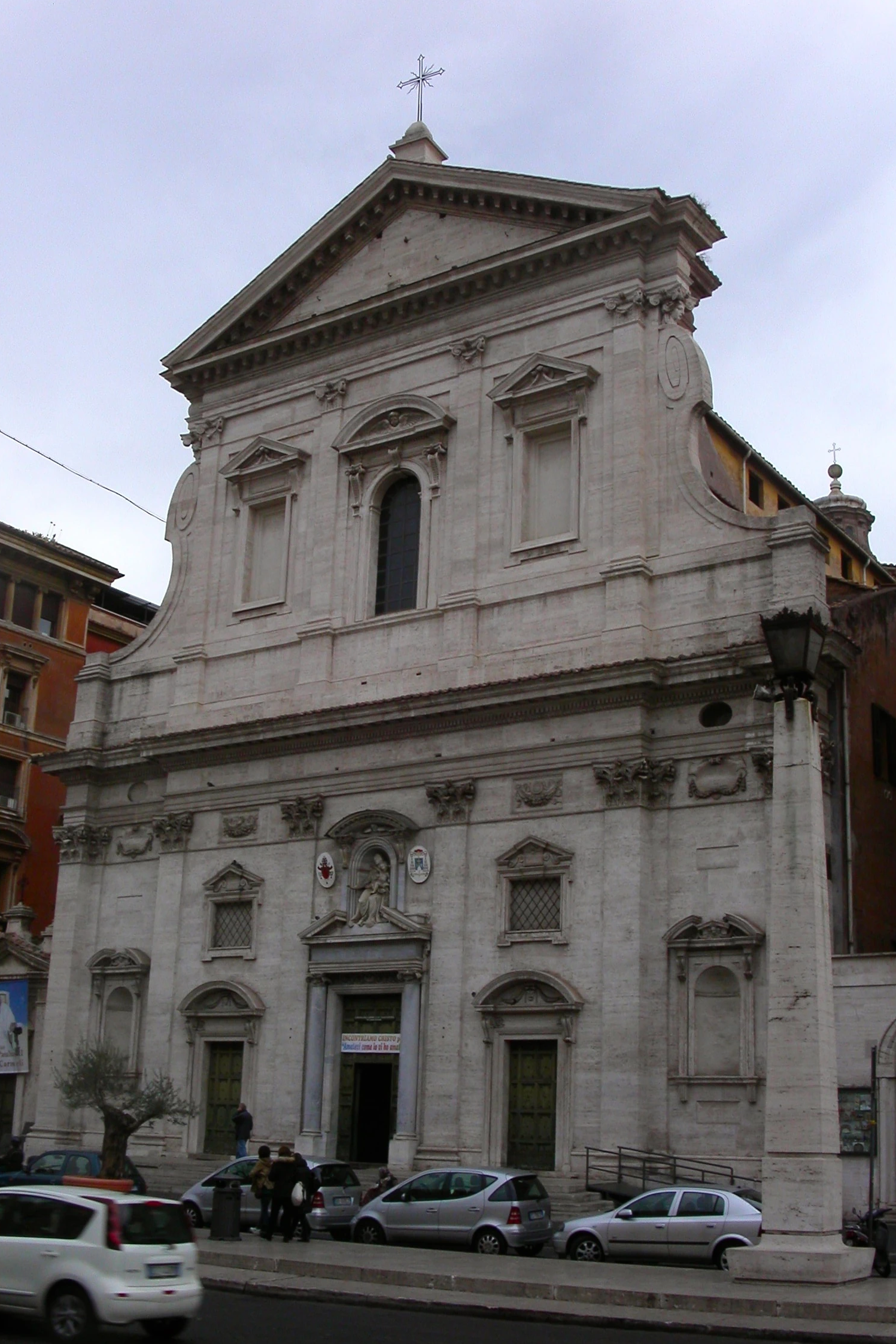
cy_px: 668
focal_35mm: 40
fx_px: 1493
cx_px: 444
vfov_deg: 48.5
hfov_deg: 33.4
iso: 100
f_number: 8
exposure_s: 1/60
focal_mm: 7.8
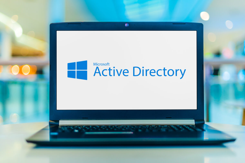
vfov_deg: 27.0
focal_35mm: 50
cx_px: 122
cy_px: 82
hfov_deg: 39.6
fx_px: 340
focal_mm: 50
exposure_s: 1/100
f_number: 1.4
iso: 250
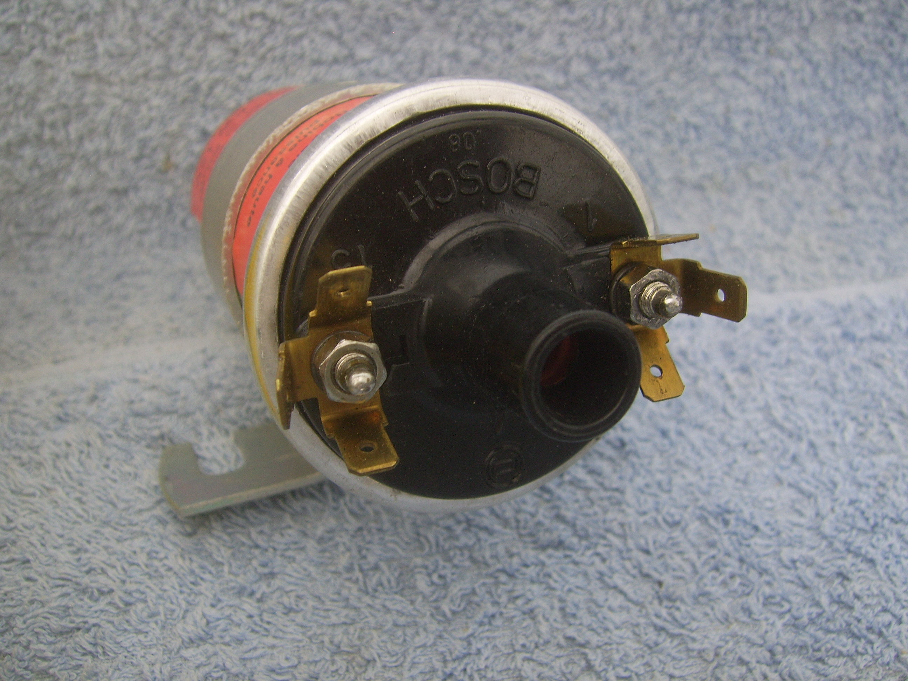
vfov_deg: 37.7
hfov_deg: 49.0
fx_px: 997
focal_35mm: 38
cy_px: 340
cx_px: 454
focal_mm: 7.8
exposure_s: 1/100
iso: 50
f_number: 3.5
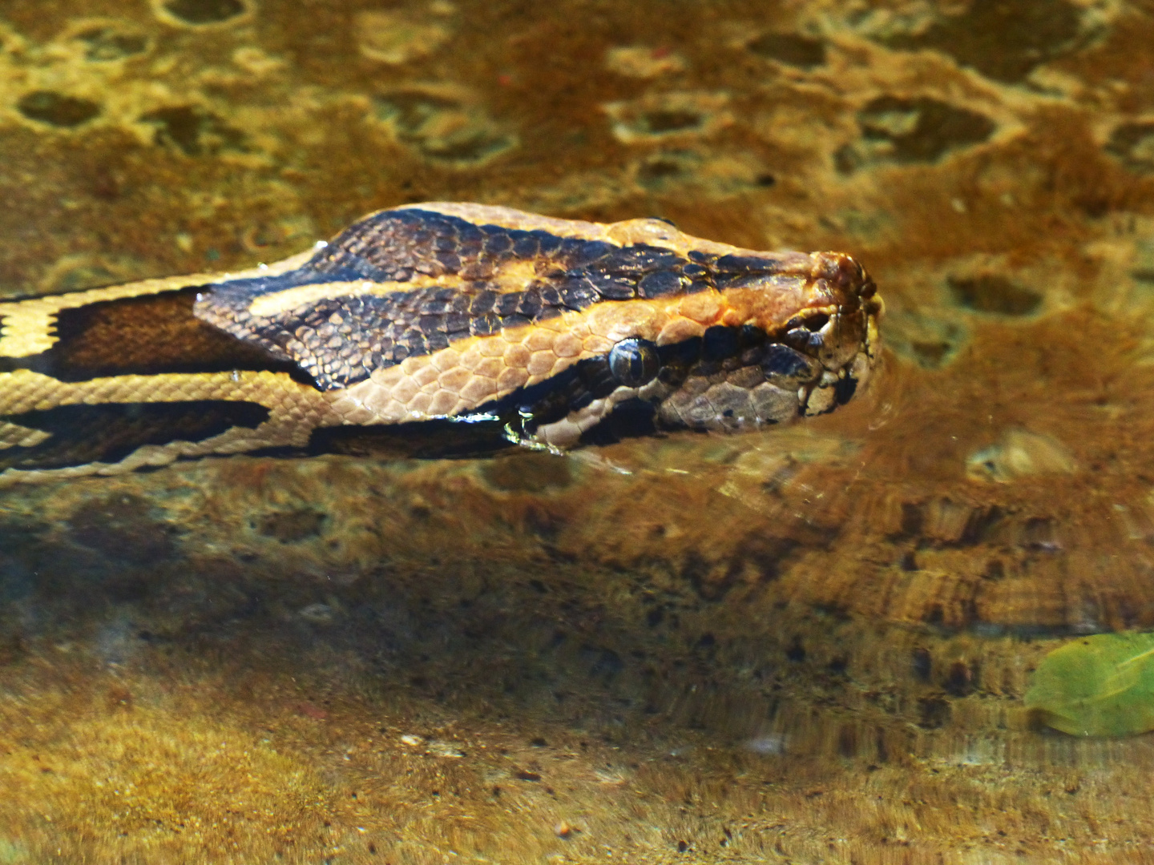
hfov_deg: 7.5
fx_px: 8768
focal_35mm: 263
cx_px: 577
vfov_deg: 5.7
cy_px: 432
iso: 400
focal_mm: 47.4
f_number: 3.5
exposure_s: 1/40
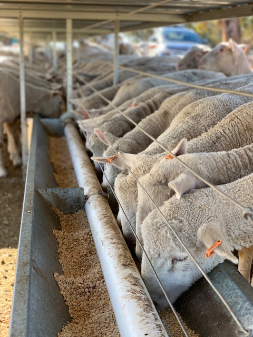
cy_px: 168
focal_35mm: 52
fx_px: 507
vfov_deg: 36.8
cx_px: 126
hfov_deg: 28.0
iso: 25
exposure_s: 1/122
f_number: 2.4
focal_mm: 6
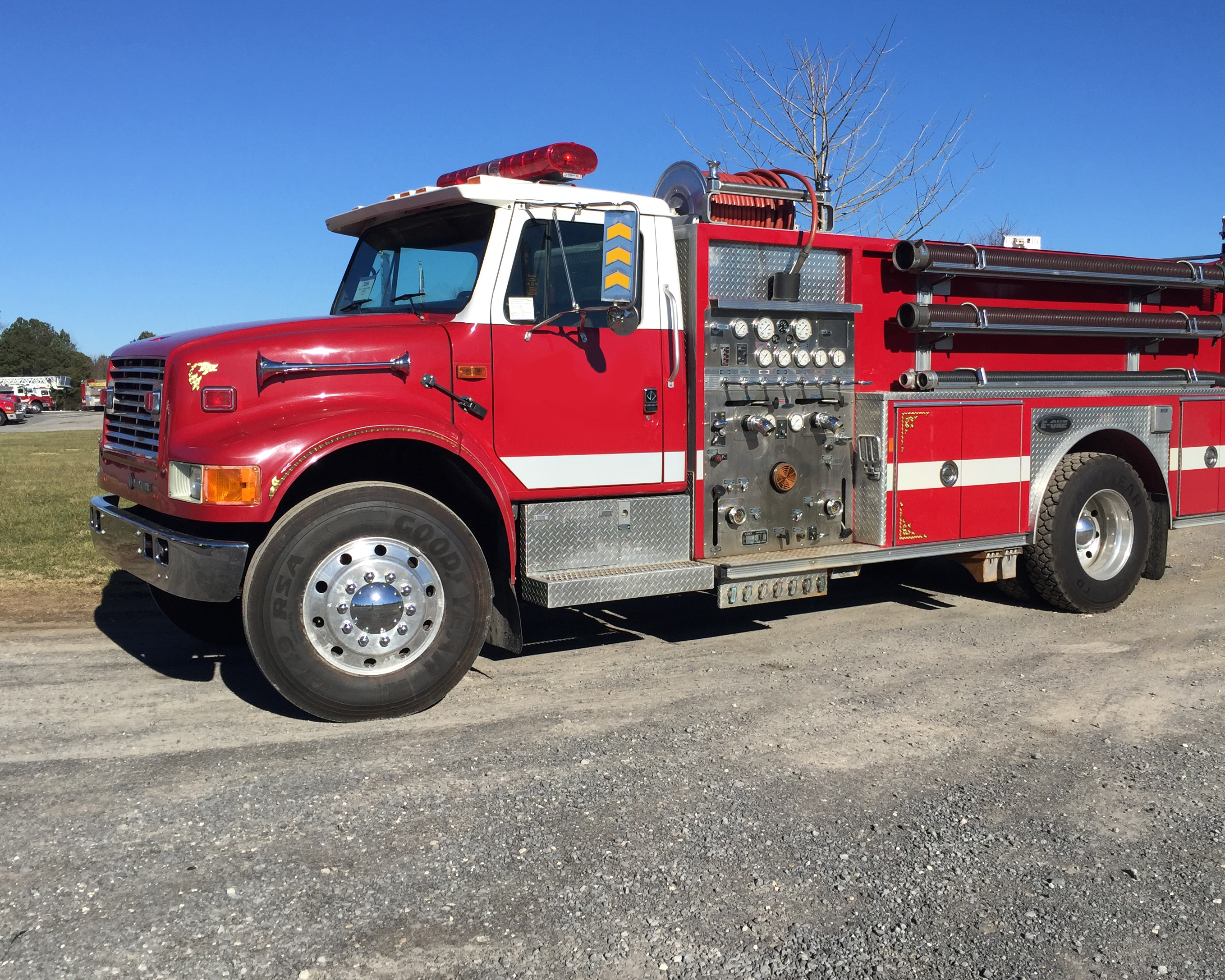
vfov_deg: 43.3
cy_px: 455
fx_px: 1233
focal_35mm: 34
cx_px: 656
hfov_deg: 52.8
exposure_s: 1/2198
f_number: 2.2
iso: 32
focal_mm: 4.15
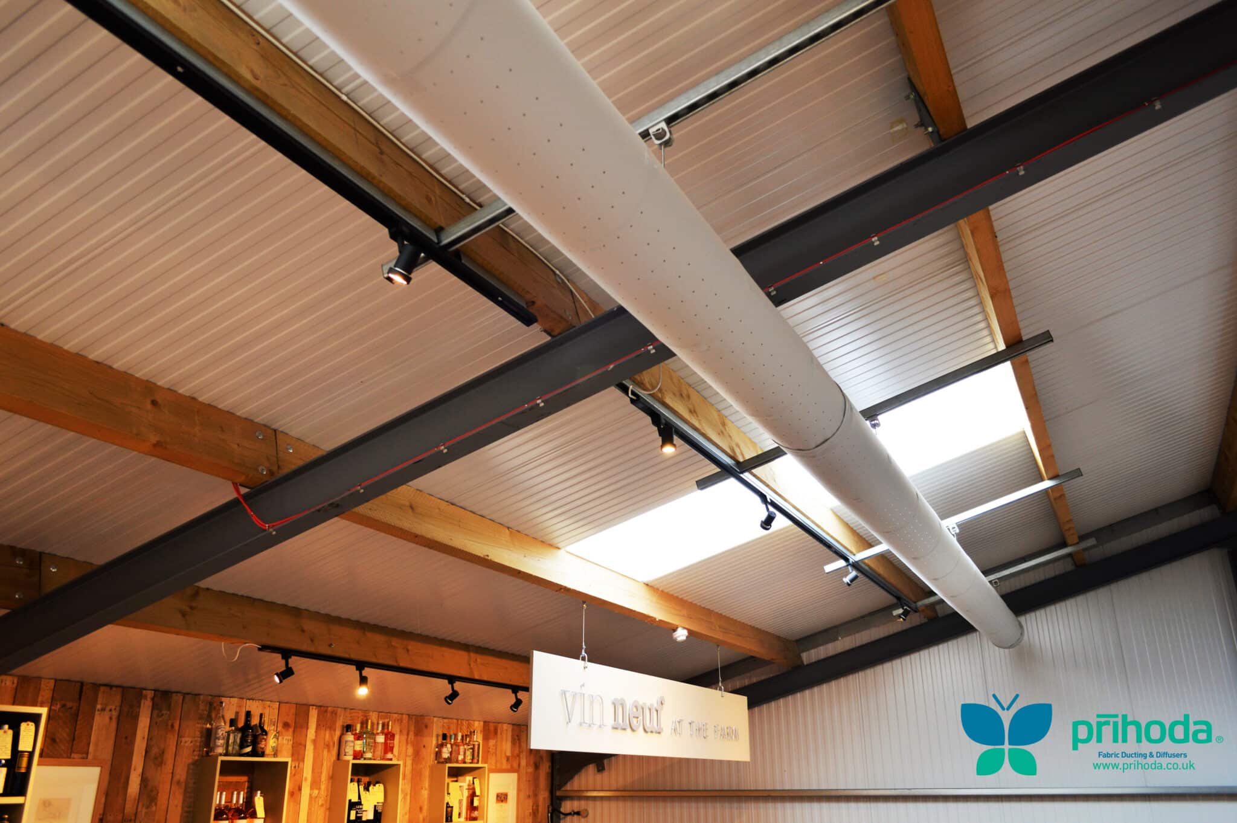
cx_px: 618
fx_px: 927
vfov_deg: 47.9
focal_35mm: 27
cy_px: 412
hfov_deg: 67.4
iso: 220
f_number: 3.5
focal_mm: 18
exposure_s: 1/30
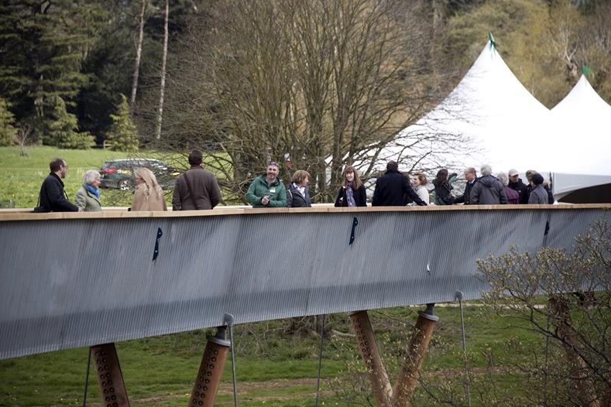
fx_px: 3615
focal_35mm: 213
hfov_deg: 9.7
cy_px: 204
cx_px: 305
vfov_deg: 6.4
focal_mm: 210
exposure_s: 1/200
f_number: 5.6
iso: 100
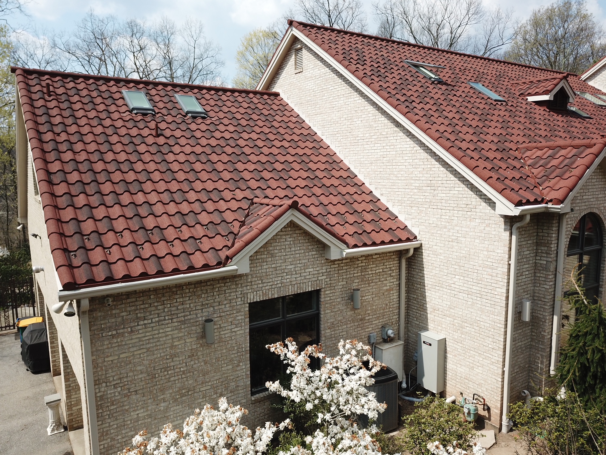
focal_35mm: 26
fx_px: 455
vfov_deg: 53.1
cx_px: 303
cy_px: 228
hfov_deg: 67.3
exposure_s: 1/1181
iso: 100
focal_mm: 4.73
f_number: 2.2
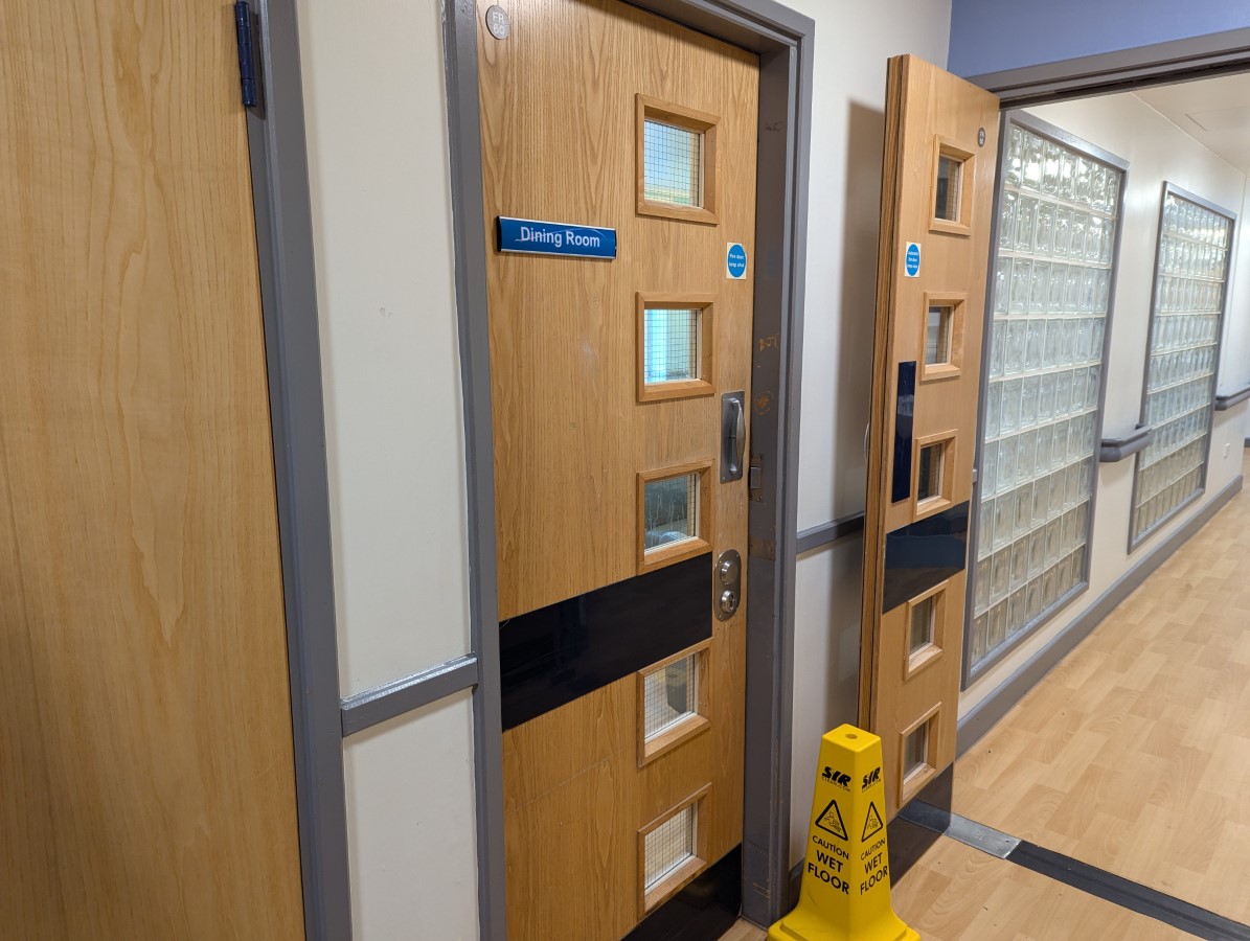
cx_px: 625
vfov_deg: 56.9
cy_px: 470
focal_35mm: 24
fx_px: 868
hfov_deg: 71.5
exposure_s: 1/25
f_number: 1.85
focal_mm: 6.81
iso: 143
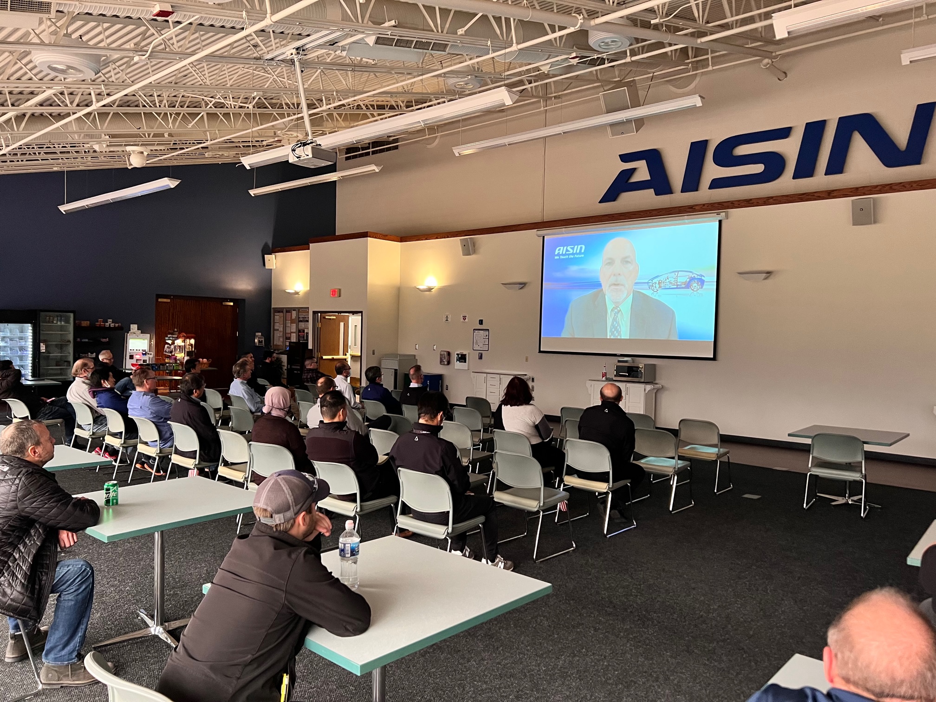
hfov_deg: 67.3
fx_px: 703
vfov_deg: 53.1
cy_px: 351
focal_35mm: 26
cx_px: 468
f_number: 1.5
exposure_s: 1/60
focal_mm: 5.7
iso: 160
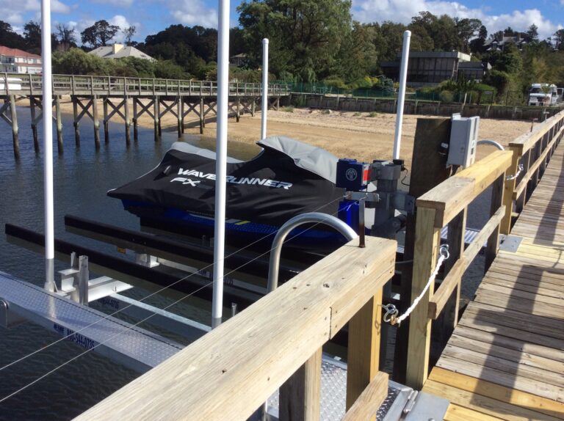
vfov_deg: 44.1
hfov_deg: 56.9
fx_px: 521
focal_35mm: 32
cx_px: 282
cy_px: 210
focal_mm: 3.3
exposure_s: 1/1972
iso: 32
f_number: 2.4
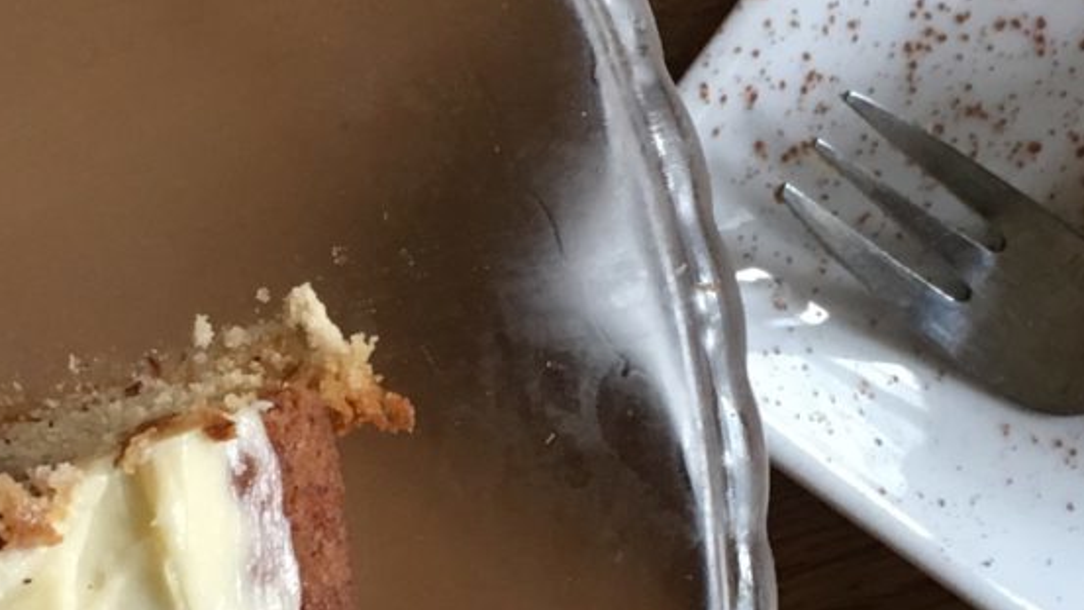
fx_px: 3363
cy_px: 581
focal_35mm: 117
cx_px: 439
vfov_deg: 10.3
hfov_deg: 18.3
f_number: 2.2
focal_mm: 4.15
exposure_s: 1/33
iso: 125
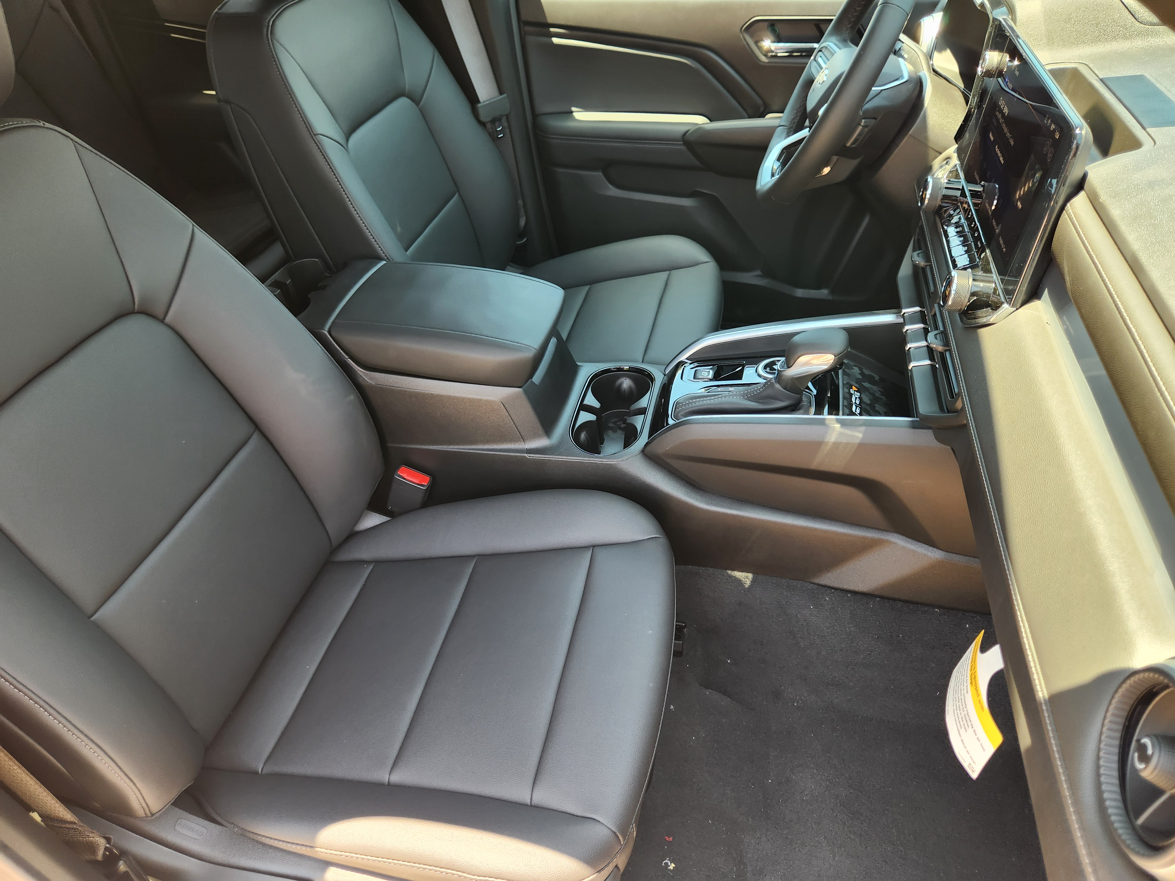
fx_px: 781
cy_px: 440
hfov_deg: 73.9
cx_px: 588
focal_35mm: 23
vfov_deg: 58.9
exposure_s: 1/180
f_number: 1.8
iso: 100
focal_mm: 5.4
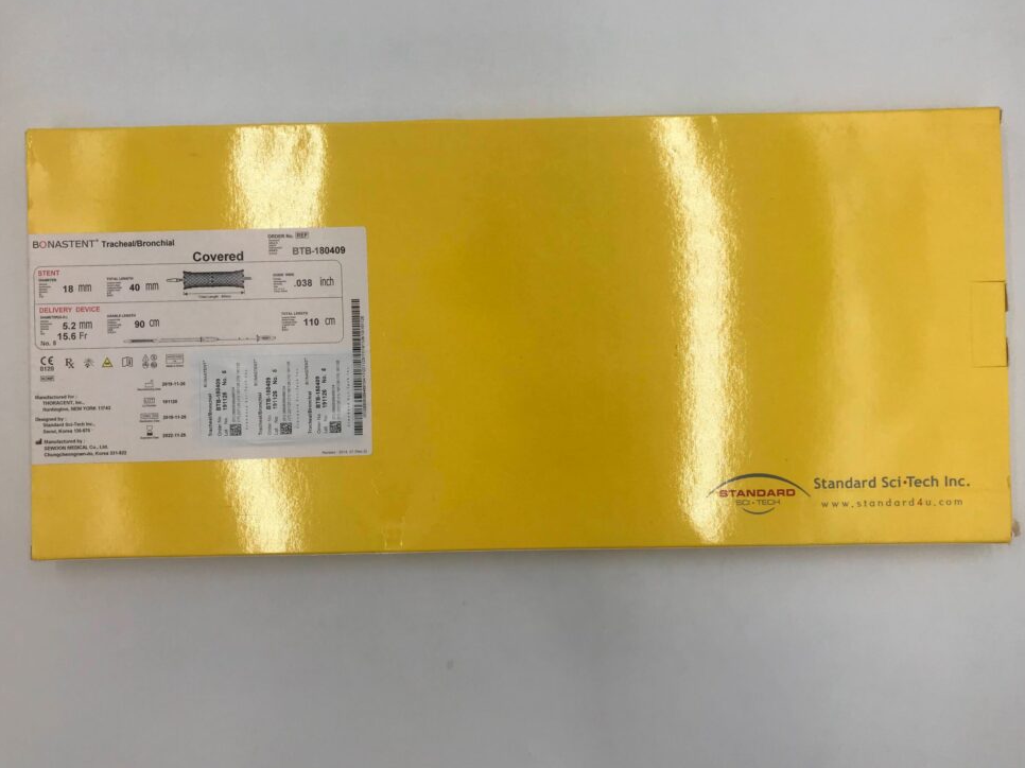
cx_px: 511
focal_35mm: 29
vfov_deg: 48.2
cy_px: 378
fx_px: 858
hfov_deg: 61.7
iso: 20
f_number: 1.8
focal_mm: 3.99
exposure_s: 1/347
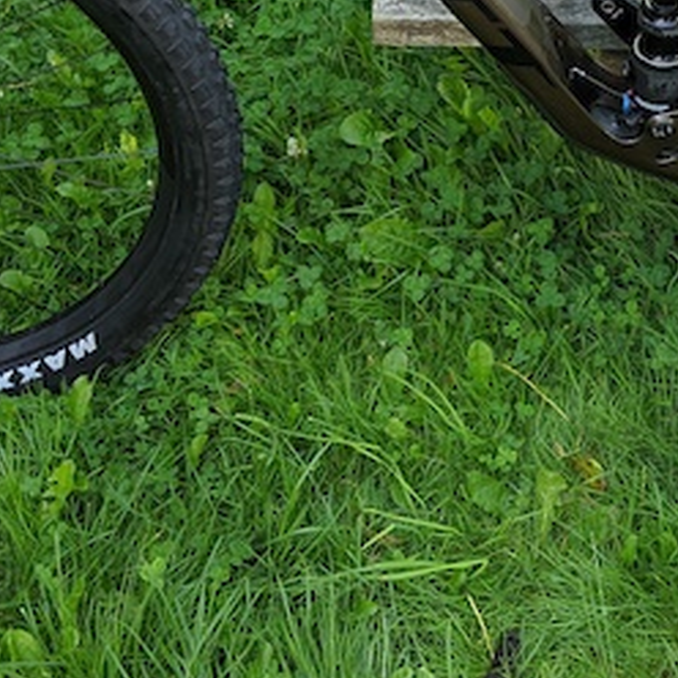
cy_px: -104
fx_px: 1706
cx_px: 541
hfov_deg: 22.2
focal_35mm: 77
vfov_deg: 21.1
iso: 42
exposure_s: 1/108
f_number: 1.8
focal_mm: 4.44
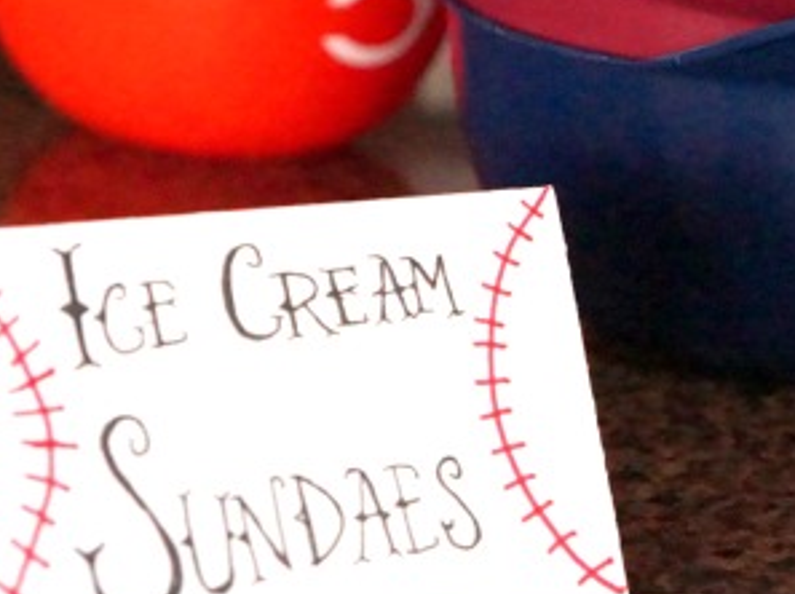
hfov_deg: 15.2
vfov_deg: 11.5
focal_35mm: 128
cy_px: 56
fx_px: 2943
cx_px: 725
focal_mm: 33
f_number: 4.5
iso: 6400
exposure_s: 1/100
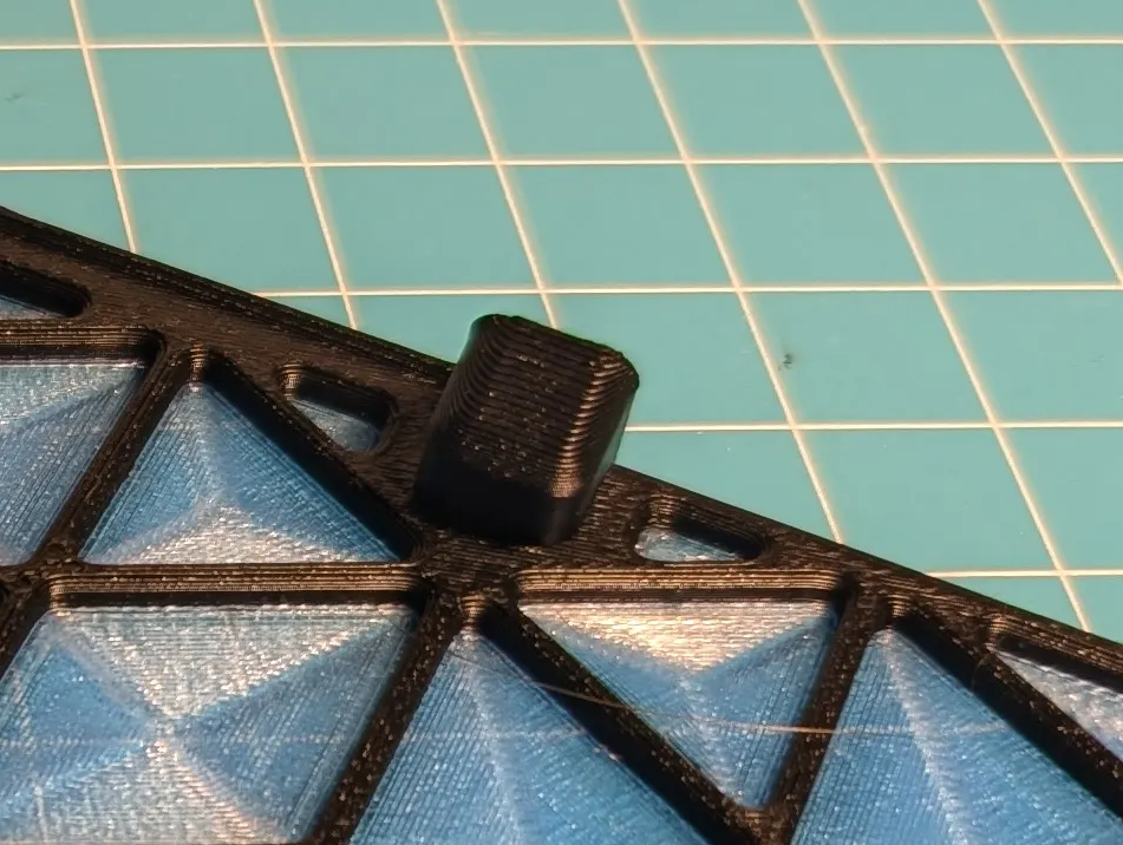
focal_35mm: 103
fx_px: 3346
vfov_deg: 14.2
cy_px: 843
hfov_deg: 17.1
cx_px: -596
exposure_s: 1/72.9
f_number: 1.68
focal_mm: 6.9
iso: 17
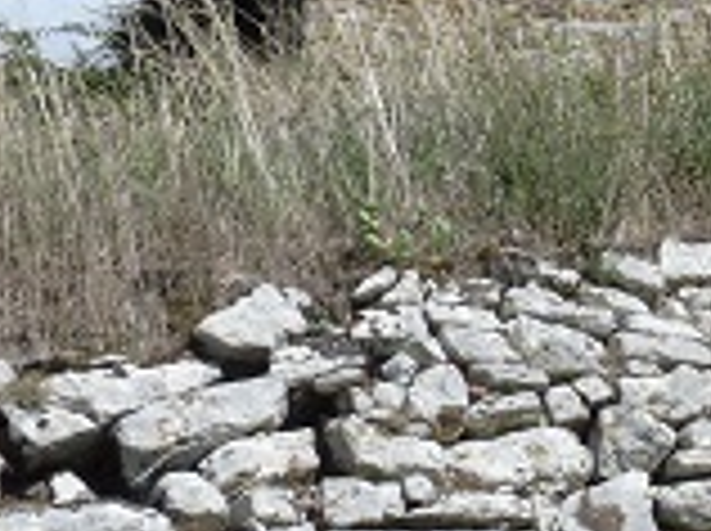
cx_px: 1282
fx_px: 3609
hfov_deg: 10.6
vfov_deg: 8.4
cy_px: 68
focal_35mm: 176
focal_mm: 6.8
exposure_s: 1/500
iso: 100
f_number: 6.3
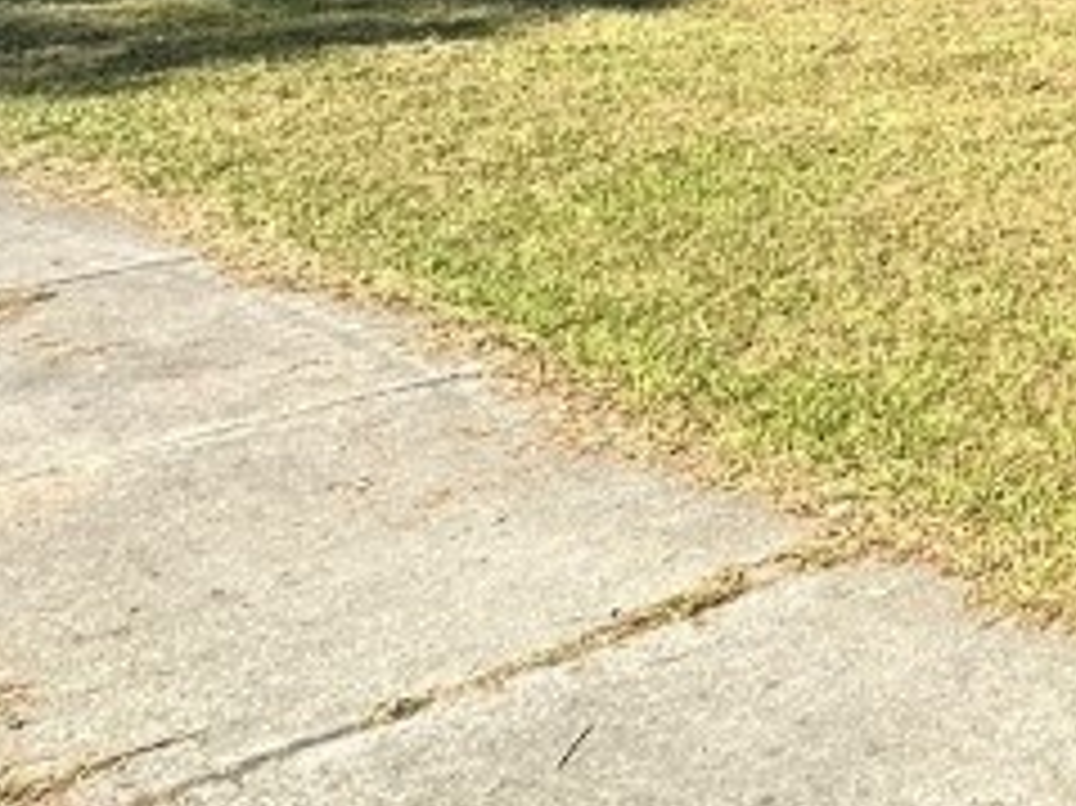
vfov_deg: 17.8
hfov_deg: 20.8
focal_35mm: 60
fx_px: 1864
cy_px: -761
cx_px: 1990
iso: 40
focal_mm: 2.22
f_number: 2.2
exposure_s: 1/947
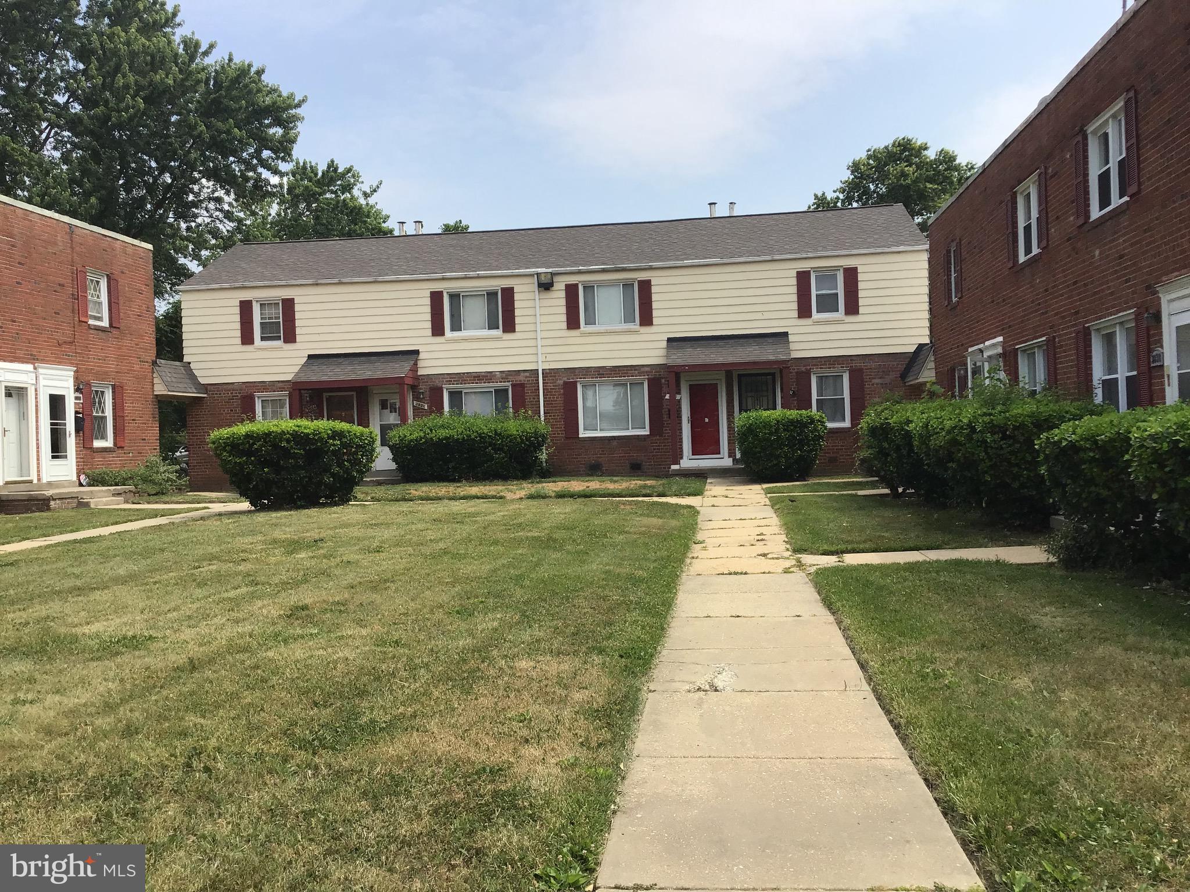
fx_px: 1066
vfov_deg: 45.4
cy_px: 446
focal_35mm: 31
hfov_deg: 58.4
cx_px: 595
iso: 25
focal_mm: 3.3
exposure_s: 1/1597
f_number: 2.4
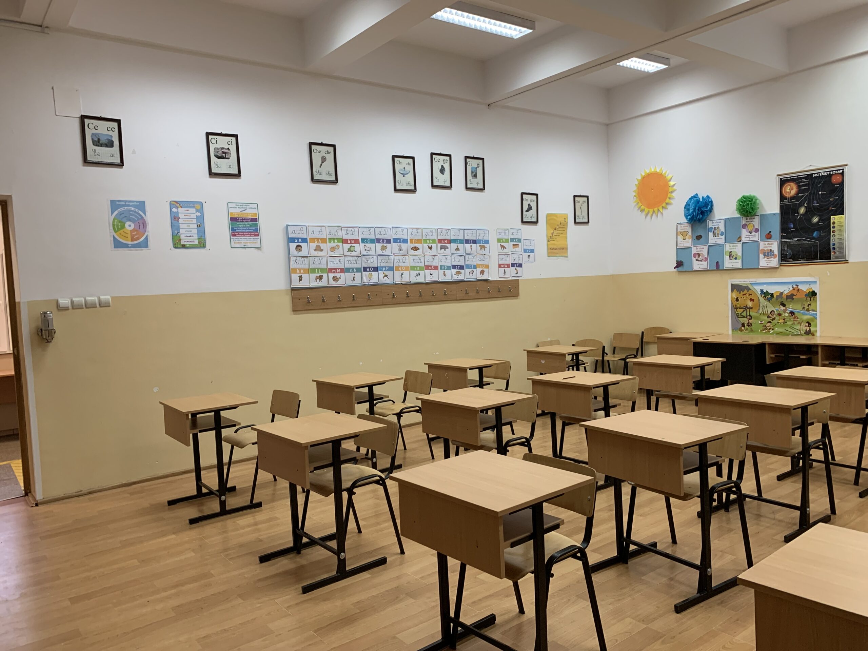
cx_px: 434
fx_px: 652
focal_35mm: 26
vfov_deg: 53.1
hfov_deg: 67.3
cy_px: 326
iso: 125
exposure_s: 1/50
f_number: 1.8
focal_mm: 4.25
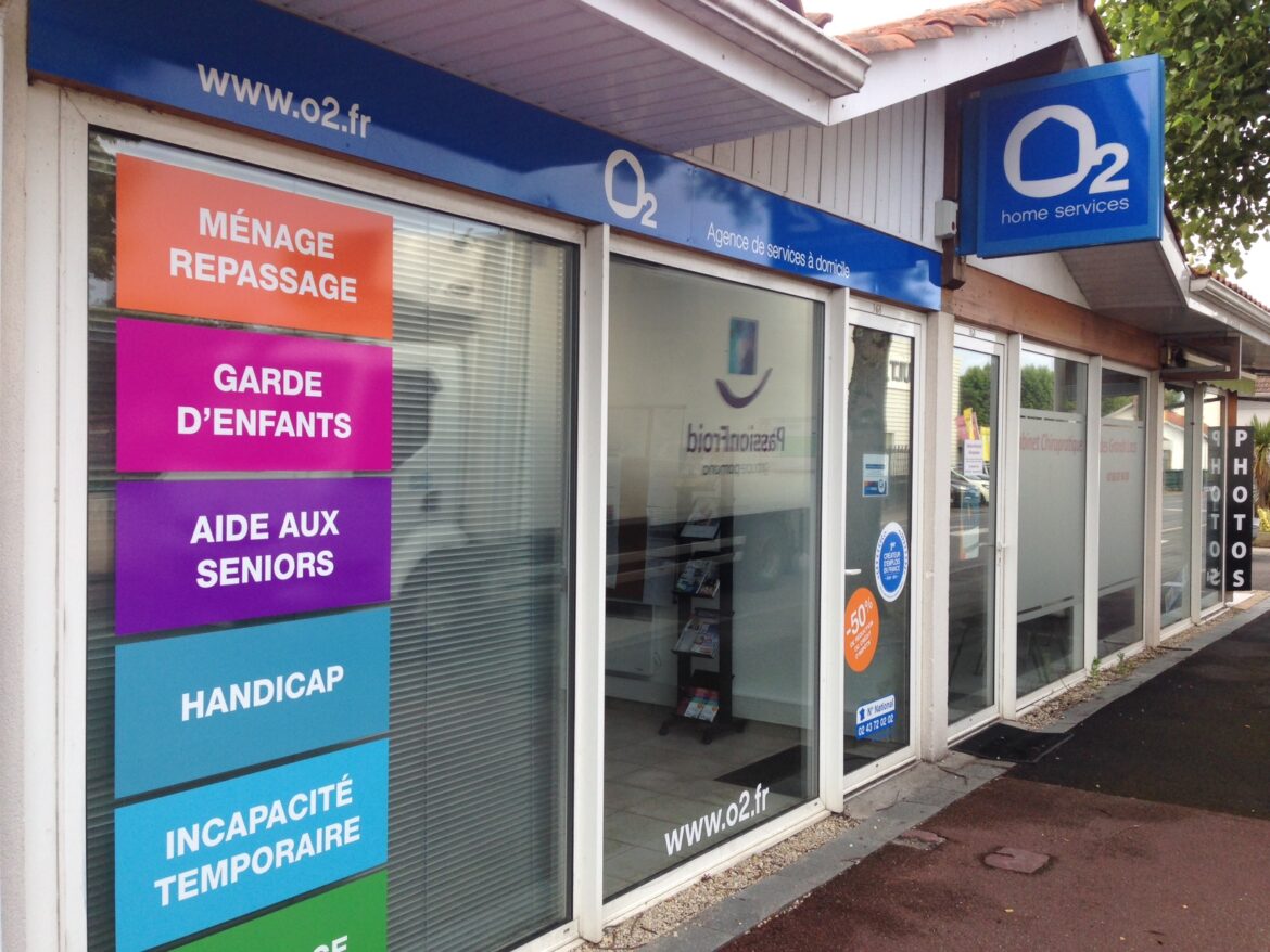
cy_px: 476
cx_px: 635
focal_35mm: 33
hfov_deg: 55.3
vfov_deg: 43.0
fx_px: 1211
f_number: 2.4
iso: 50
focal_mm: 4.12
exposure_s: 1/208
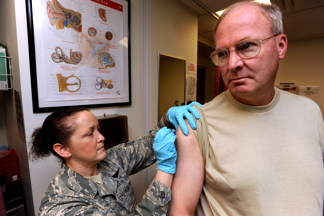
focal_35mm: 17
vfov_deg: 70.4
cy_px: 108
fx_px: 153
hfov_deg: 93.3
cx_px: 162
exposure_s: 1/125
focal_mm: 17
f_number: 5.6
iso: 200
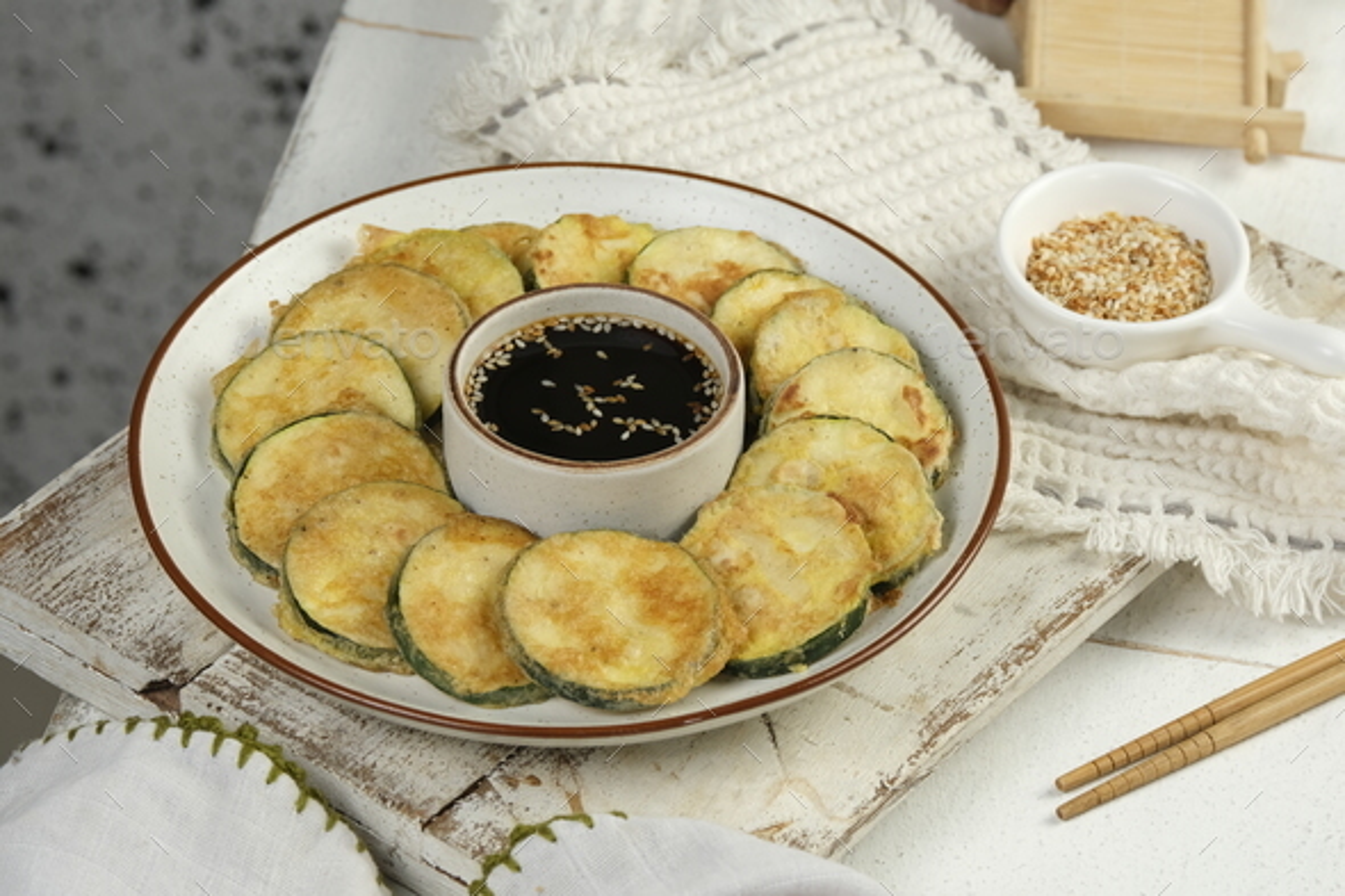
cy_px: 448
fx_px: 5602
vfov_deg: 9.1
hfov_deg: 13.7
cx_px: 672
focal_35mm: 150
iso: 200
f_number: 8
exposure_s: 1/250
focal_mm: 99.8
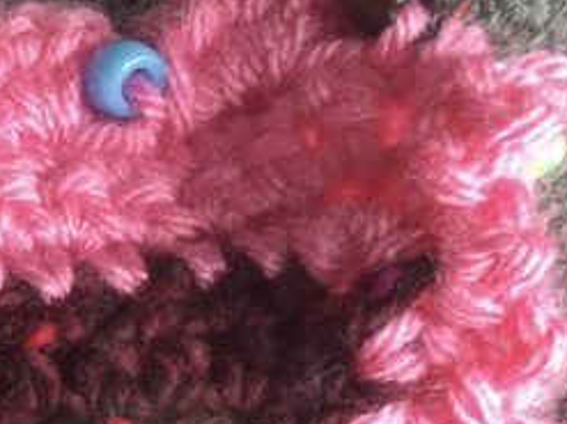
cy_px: 697
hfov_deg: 12.0
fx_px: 2308
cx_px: -668
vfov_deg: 10.1
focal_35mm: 141
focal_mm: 4.15
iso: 50
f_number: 2.2
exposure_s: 1/100
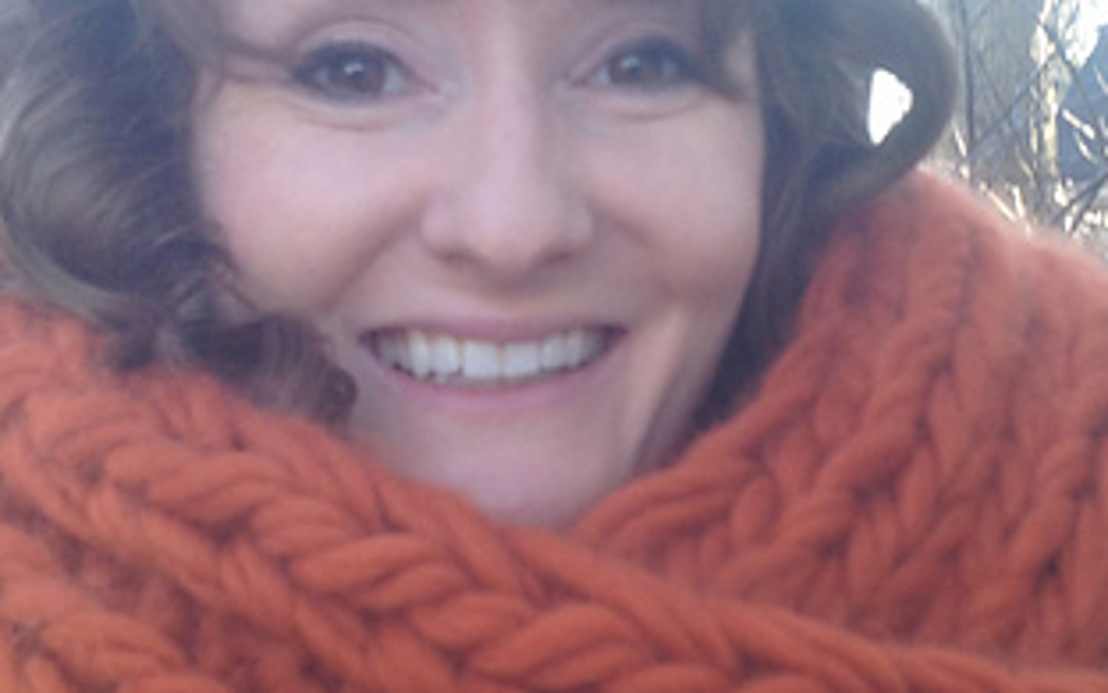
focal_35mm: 76
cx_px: 625
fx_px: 2295
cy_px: 245
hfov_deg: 27.1
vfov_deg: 17.1
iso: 50
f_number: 2.4
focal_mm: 4.28
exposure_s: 1/125
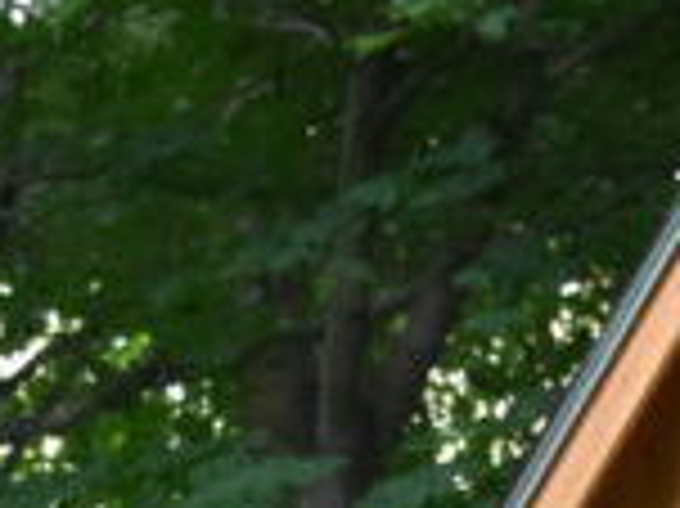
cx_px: 1383
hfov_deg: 6.2
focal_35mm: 310
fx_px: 6081
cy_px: 1398
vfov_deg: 4.6
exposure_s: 1/160
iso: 800
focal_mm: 27
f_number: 6.3
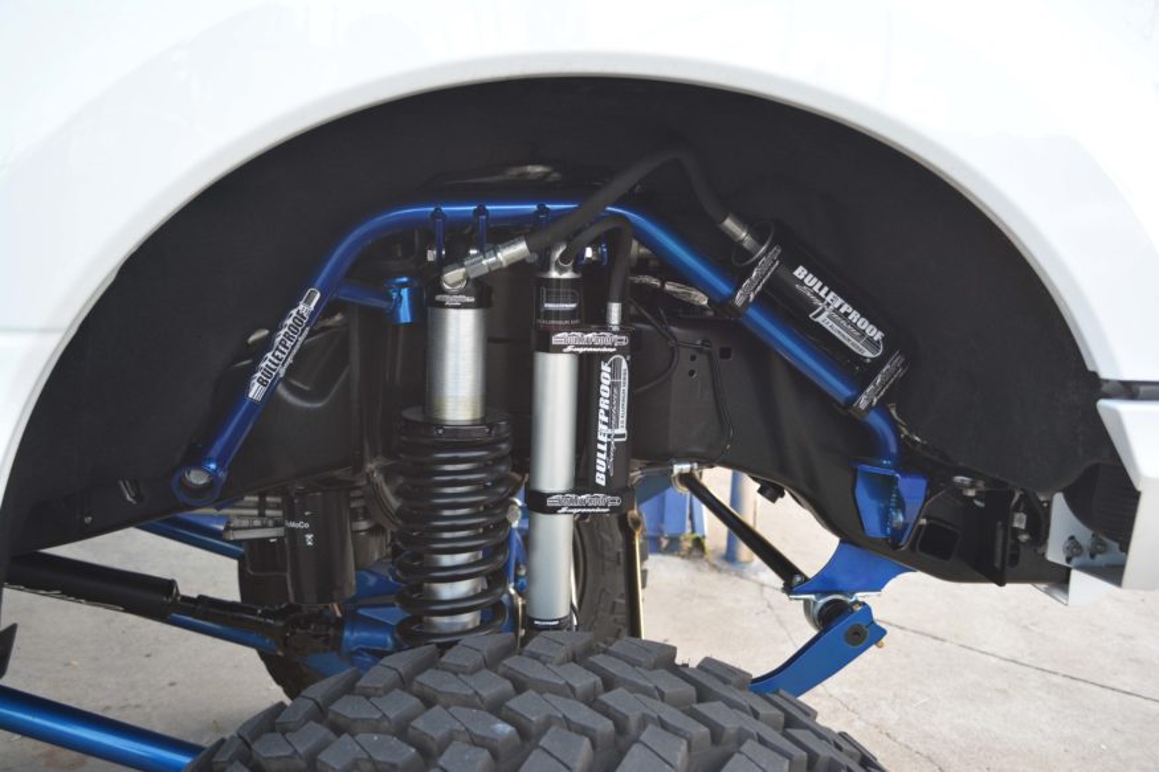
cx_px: 580
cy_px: 386
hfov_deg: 53.1
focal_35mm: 36
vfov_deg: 36.9
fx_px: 1159
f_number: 4
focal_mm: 24
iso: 560
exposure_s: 1/60
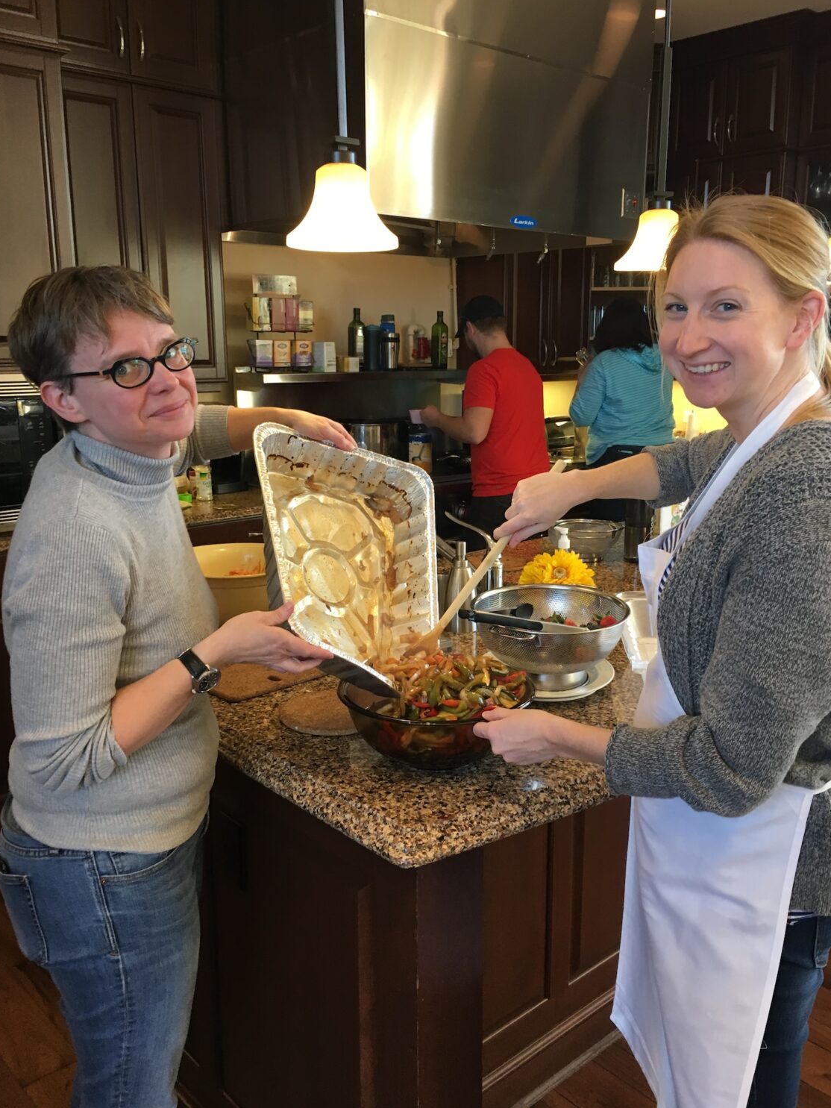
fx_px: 960
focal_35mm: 30
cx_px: 424
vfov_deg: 60.0
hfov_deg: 46.8
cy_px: 542
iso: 40
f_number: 2.2
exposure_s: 1/30
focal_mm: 4.15
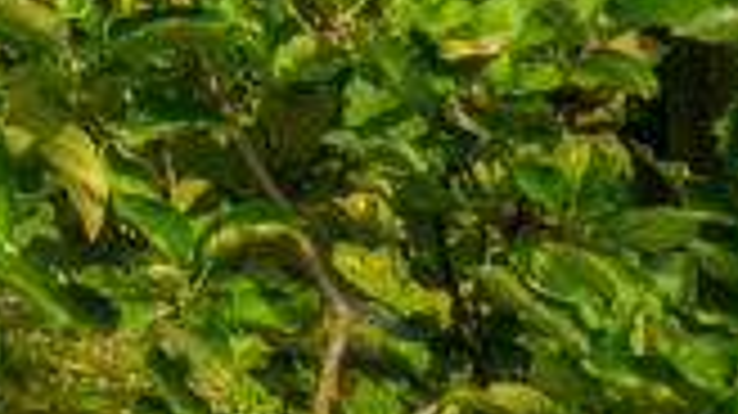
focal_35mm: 147
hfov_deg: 11.0
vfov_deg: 7.5
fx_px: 2875
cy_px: -677
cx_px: -1287
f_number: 16
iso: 100
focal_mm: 24
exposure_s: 1/80
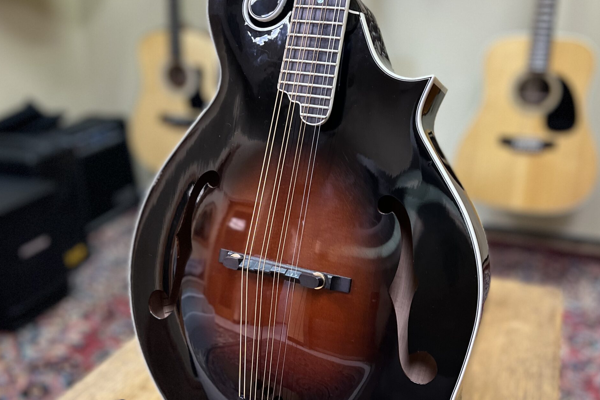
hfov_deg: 51.9
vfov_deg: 35.9
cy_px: 202
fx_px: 617
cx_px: 301
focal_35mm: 37
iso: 400
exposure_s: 1/60
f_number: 1.5
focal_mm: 5.7
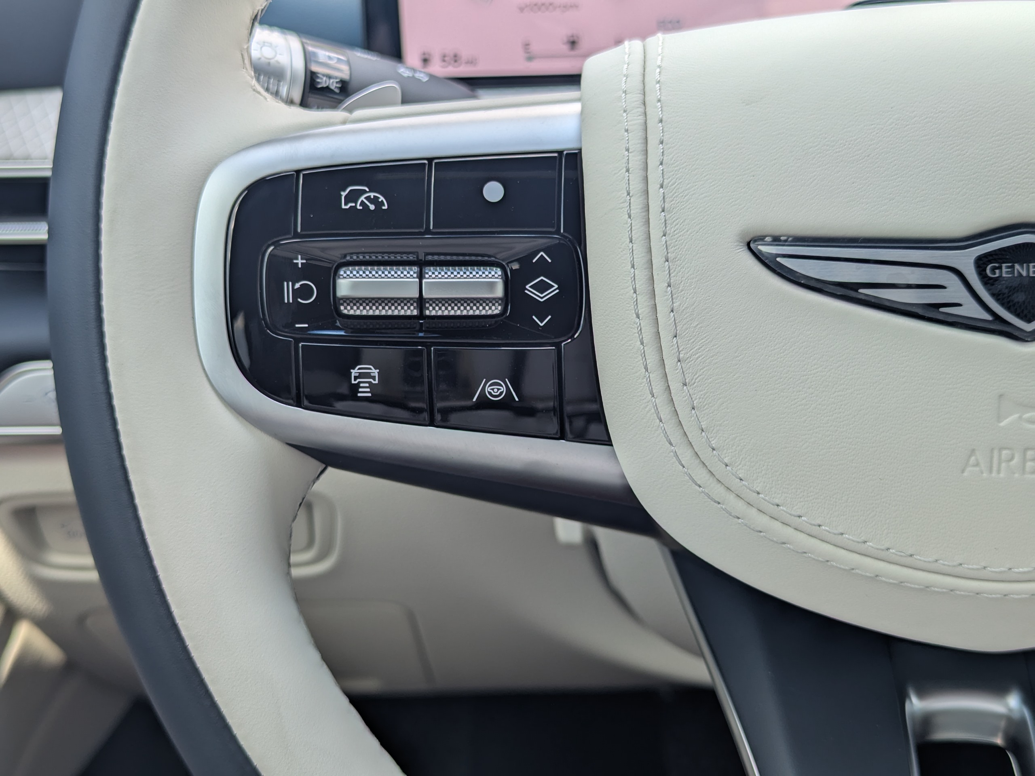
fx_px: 1435
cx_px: 518
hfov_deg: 39.7
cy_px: 388
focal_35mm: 48
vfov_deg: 30.3
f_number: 1.85
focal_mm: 6.81
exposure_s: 1/289
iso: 46
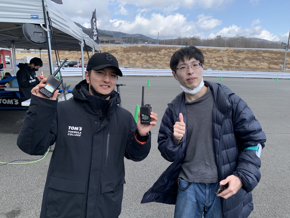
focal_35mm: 26
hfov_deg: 67.3
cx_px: 145
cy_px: 109
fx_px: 218
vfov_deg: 53.1
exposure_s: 1/771
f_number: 1.8
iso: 25
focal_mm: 4.25
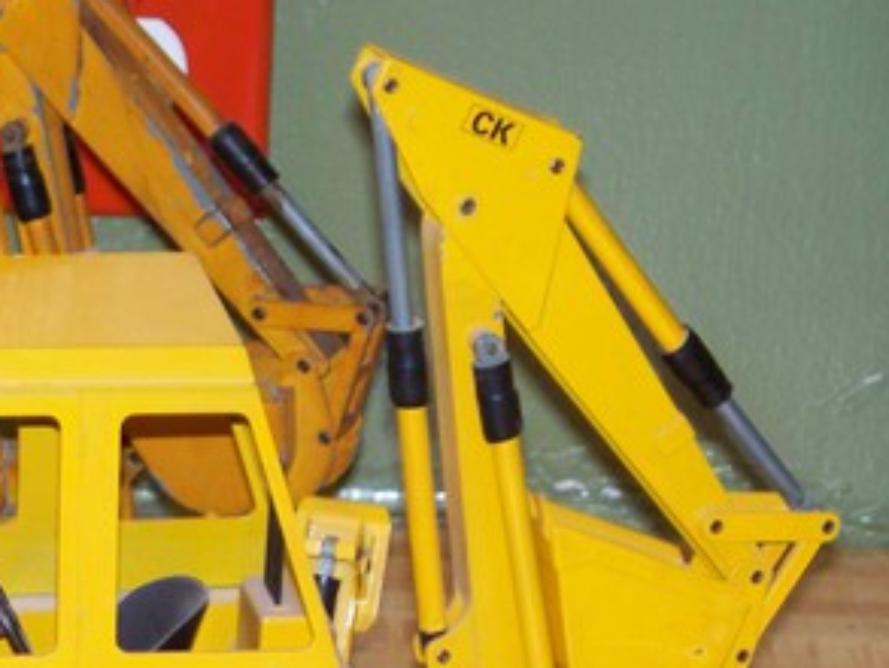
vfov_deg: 7.9
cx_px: -143
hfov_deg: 10.4
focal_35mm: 188
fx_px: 4830
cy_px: 610
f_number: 3.4
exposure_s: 1/50
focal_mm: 16.86
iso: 200
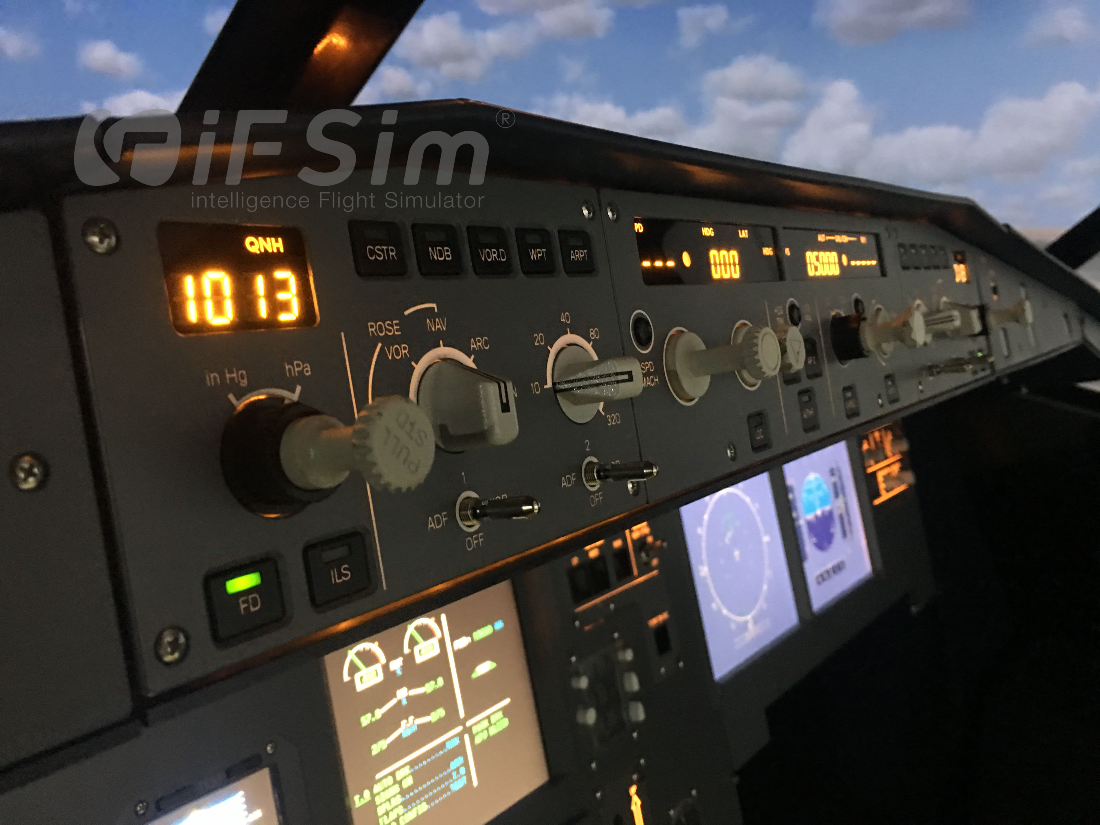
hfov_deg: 61.7
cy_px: 412
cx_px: 550
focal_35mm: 29
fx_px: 922
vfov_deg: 48.2
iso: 100
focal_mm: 4.15
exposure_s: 1/4
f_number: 2.2
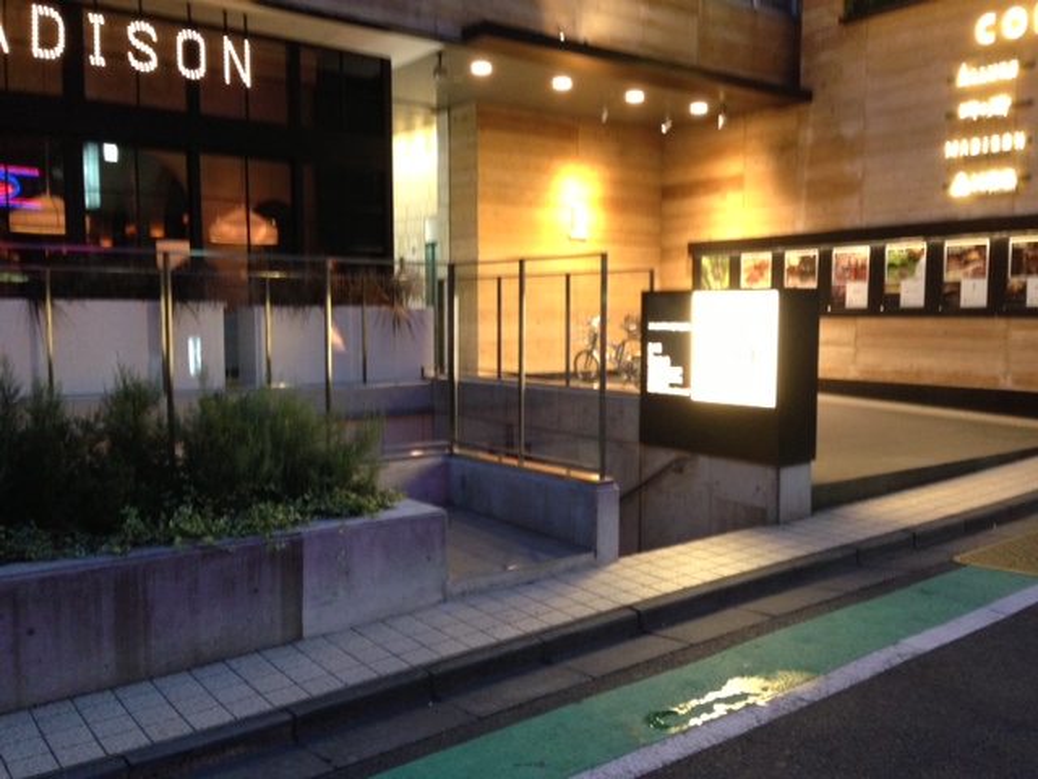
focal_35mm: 33
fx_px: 990
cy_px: 390
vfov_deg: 42.9
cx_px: 519
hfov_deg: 55.4
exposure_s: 1/20
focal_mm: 4.13
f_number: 2.4
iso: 320
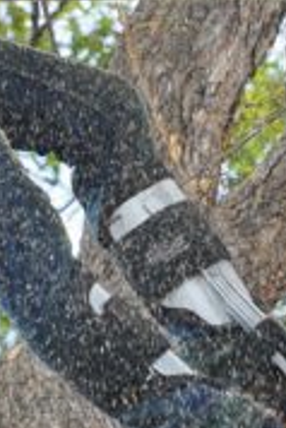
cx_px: -88
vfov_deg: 1.8
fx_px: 13653
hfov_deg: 1.2
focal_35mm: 1148
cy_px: -334
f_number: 5.6
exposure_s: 1/250
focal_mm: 200
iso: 400
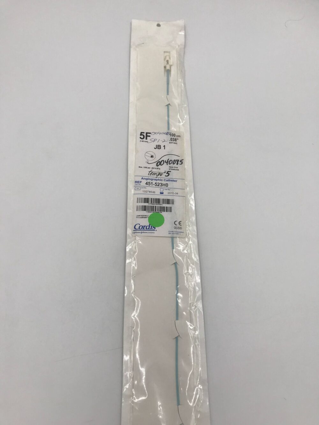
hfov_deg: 49.8
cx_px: 160
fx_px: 344
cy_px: 212
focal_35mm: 28
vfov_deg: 63.4
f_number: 1.8
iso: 20
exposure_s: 1/297
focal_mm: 3.99
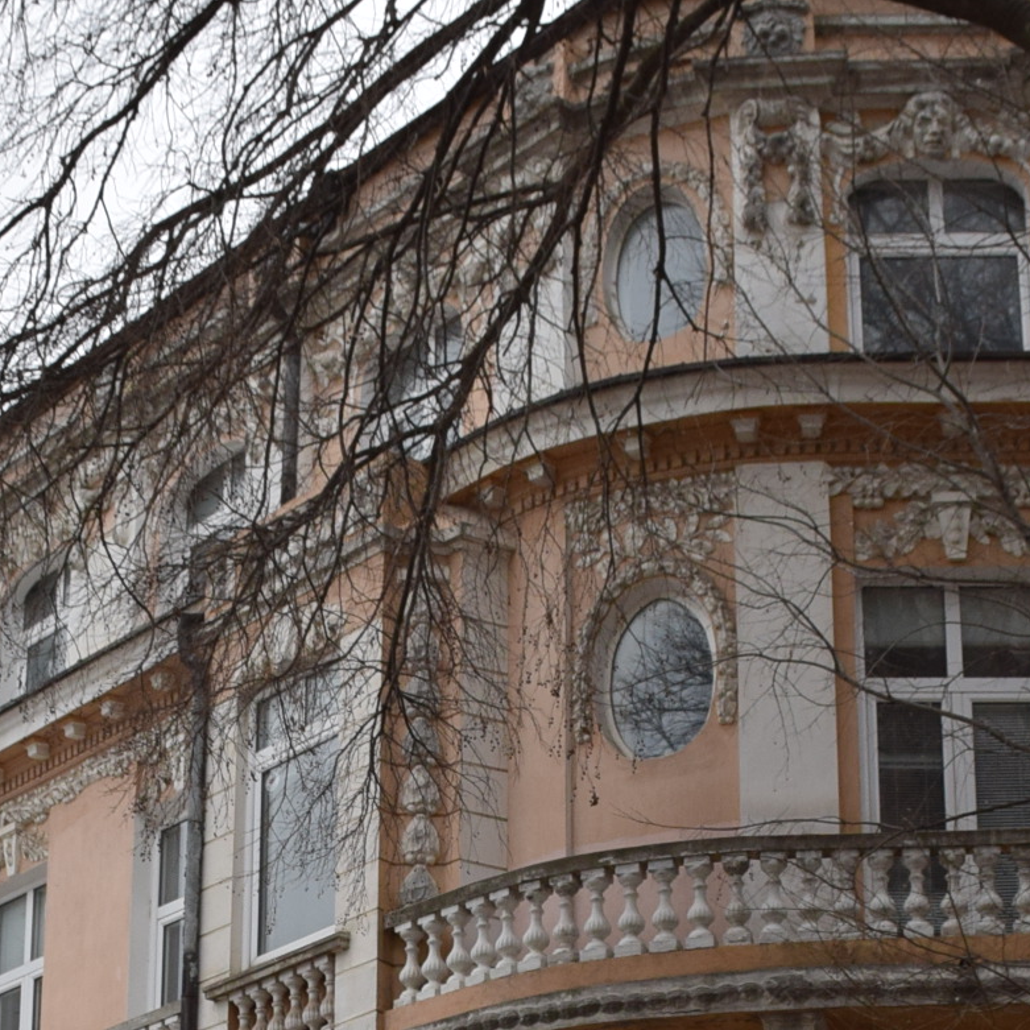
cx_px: 423
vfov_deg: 19.1
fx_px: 2962
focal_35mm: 88
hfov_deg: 19.7
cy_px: 1041
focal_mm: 18
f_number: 6.3
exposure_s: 1/160
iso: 400
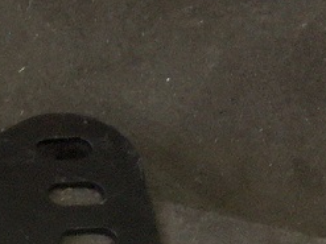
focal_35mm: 176
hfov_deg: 9.5
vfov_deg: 8.2
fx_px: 1657
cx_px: -545
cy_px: 424
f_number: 2.2
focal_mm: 4.15
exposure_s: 1/30
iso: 250
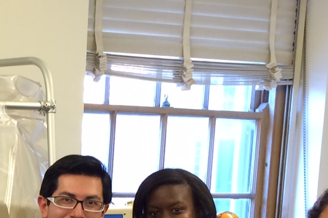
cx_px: -87
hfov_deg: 18.1
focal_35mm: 106
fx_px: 966
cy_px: 280
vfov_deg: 12.5
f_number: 2.2
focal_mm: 4.12
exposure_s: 1/30
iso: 64
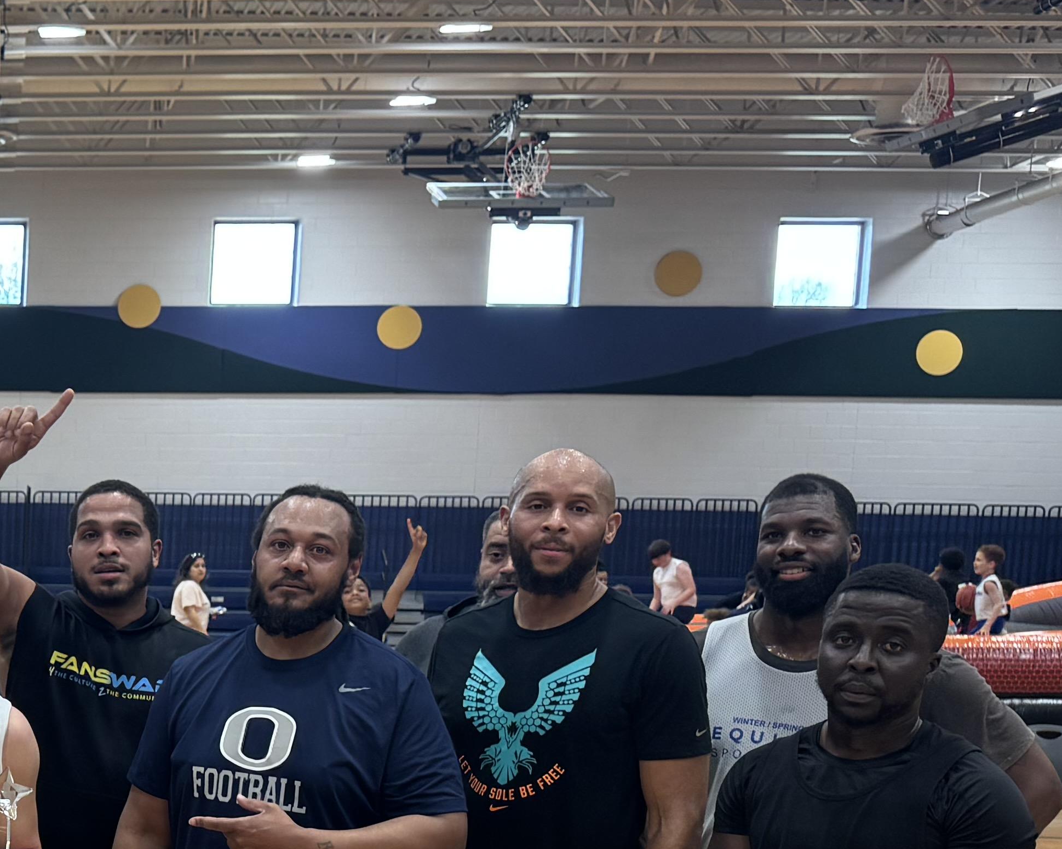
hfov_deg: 24.5
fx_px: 2169
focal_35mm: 69
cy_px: 792
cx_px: -259
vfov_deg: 21.6
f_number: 1.78
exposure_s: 1/60
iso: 125
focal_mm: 6.76
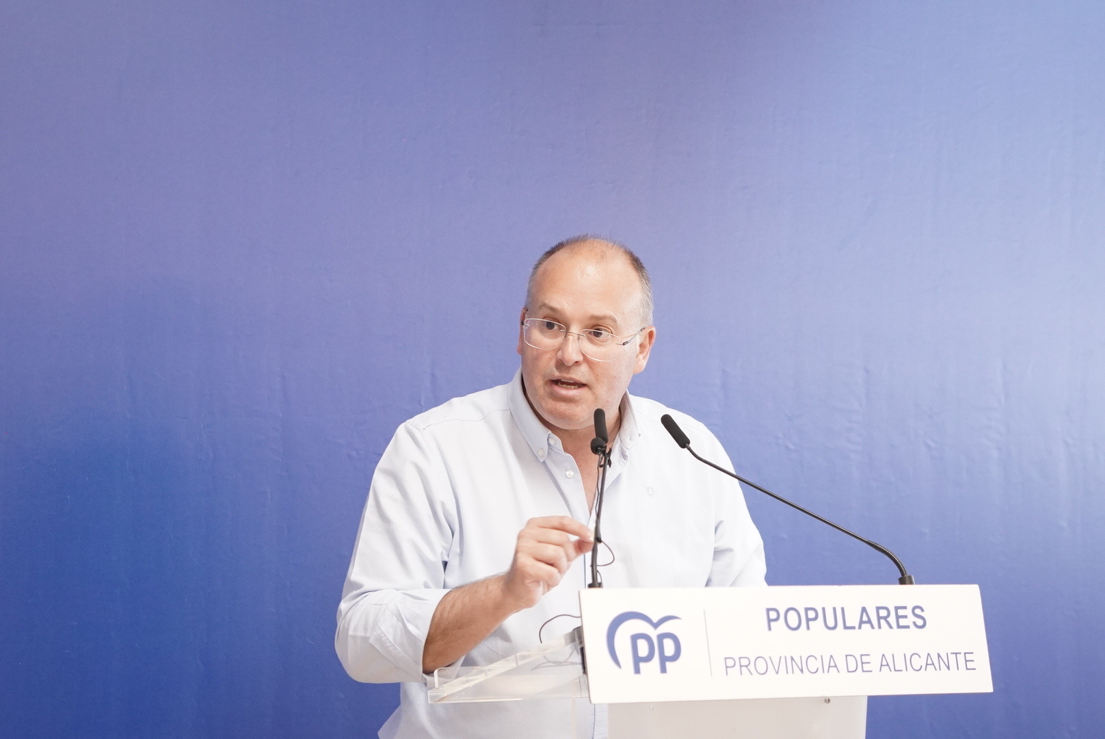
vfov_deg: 13.1
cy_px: 370
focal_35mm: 105
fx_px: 3225
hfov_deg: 19.4
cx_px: 552
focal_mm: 70
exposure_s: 1/200
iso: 4000
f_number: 3.2
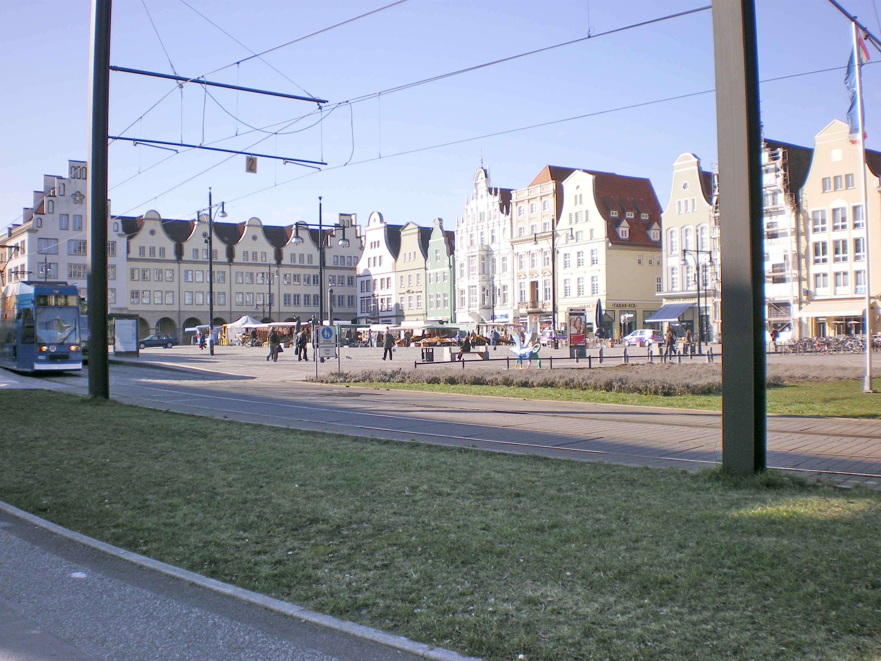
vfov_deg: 39.7
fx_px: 916
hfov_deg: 51.4
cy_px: 330
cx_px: 440
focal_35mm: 36
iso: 50
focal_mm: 6.3
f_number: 4.6
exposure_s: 1/250
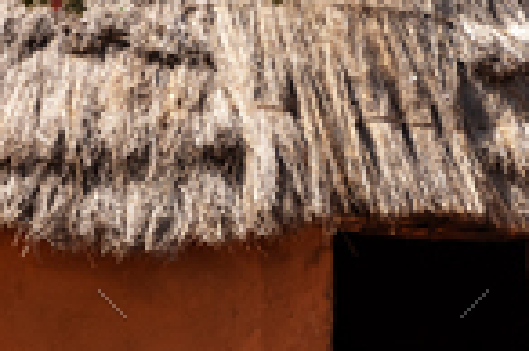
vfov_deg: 1.7
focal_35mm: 808
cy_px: 110
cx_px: 275
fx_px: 11860
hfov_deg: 2.6
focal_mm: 200
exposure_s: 1/2500
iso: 200
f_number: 2.8
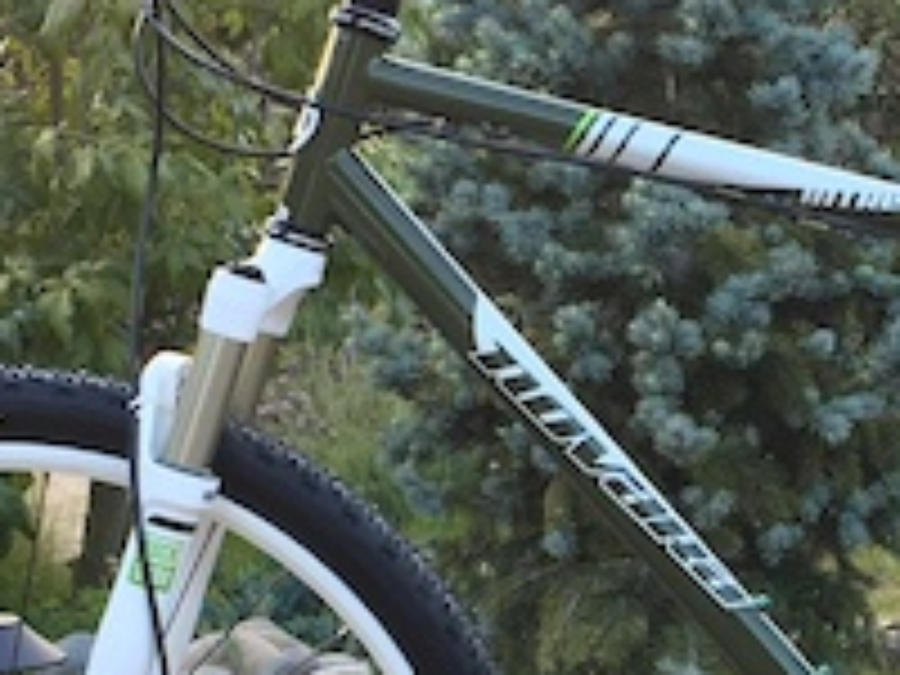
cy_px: 508
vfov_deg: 12.7
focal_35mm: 116
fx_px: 3016
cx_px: 945
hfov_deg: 16.5
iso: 40
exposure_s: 1/120
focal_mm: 4.15
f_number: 2.2
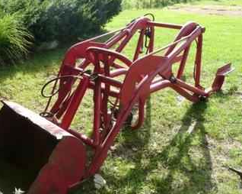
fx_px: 272
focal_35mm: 38
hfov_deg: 48.0
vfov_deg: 39.1
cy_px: 97
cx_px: 116
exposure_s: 1/160
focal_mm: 5.8
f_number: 3.7
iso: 100
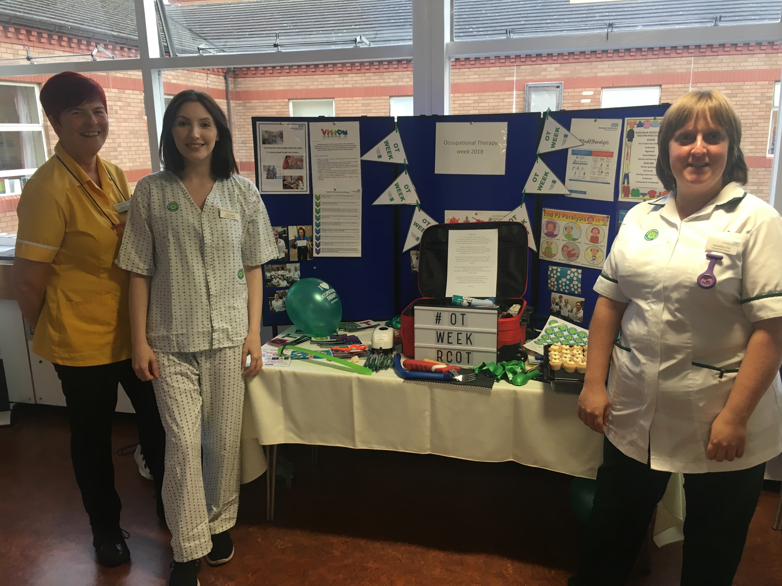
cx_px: 391
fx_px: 655
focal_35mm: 29
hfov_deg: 61.7
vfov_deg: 48.2
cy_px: 293
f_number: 2.2
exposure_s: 1/33
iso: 64
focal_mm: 4.15
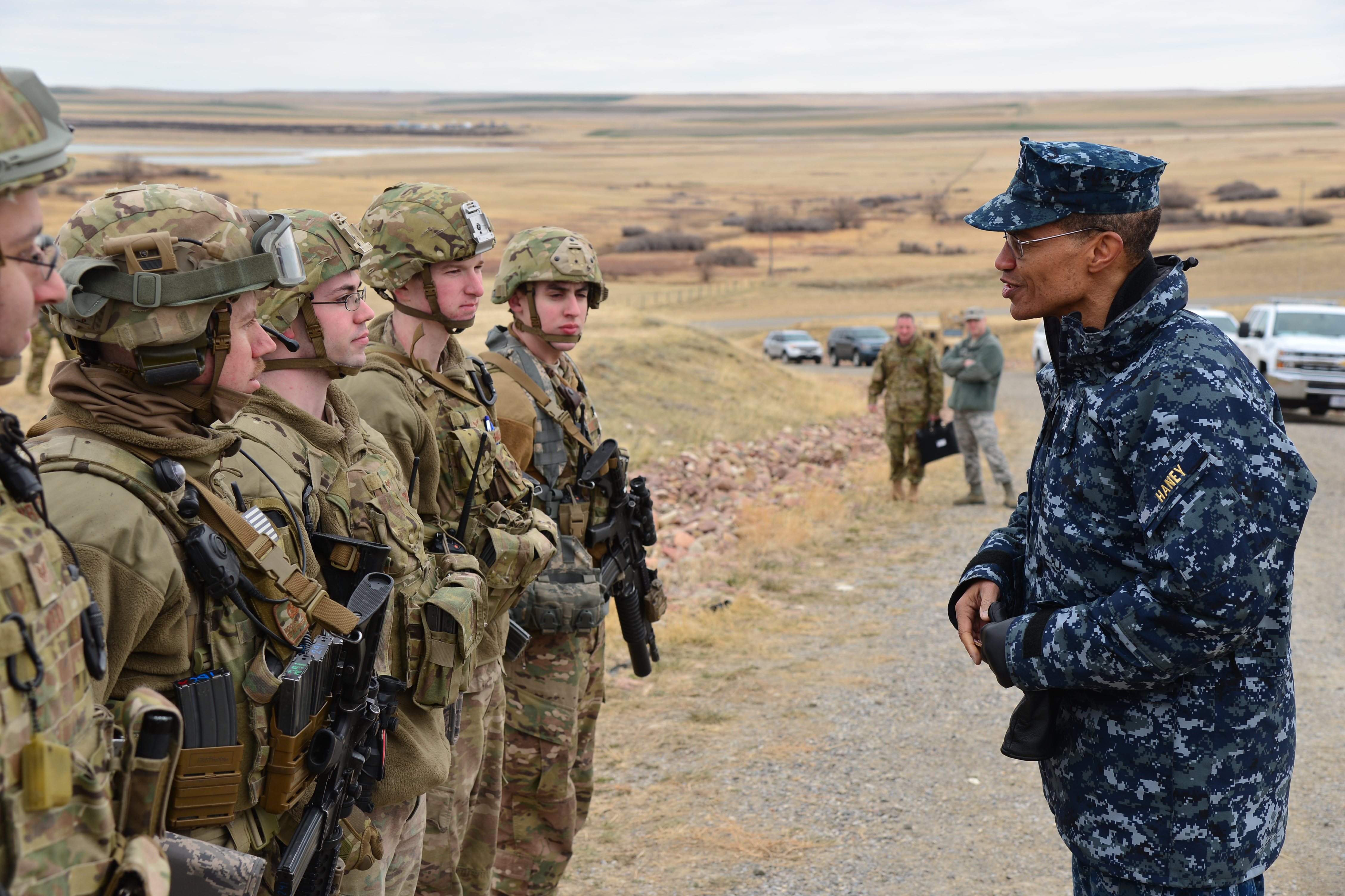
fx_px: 1868
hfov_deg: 39.6
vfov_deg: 27.0
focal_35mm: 50
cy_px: 448
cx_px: 672
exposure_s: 1/200
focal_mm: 50
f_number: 5.6
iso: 125
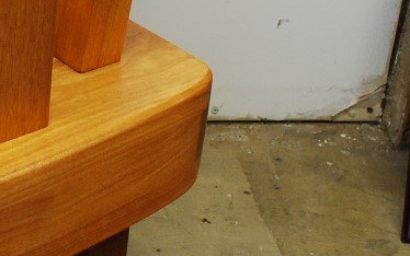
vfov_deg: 9.9
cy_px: 8
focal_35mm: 132
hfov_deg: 14.8
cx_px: -195
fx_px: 1475
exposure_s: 1/20
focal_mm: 20
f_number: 7.1
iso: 400
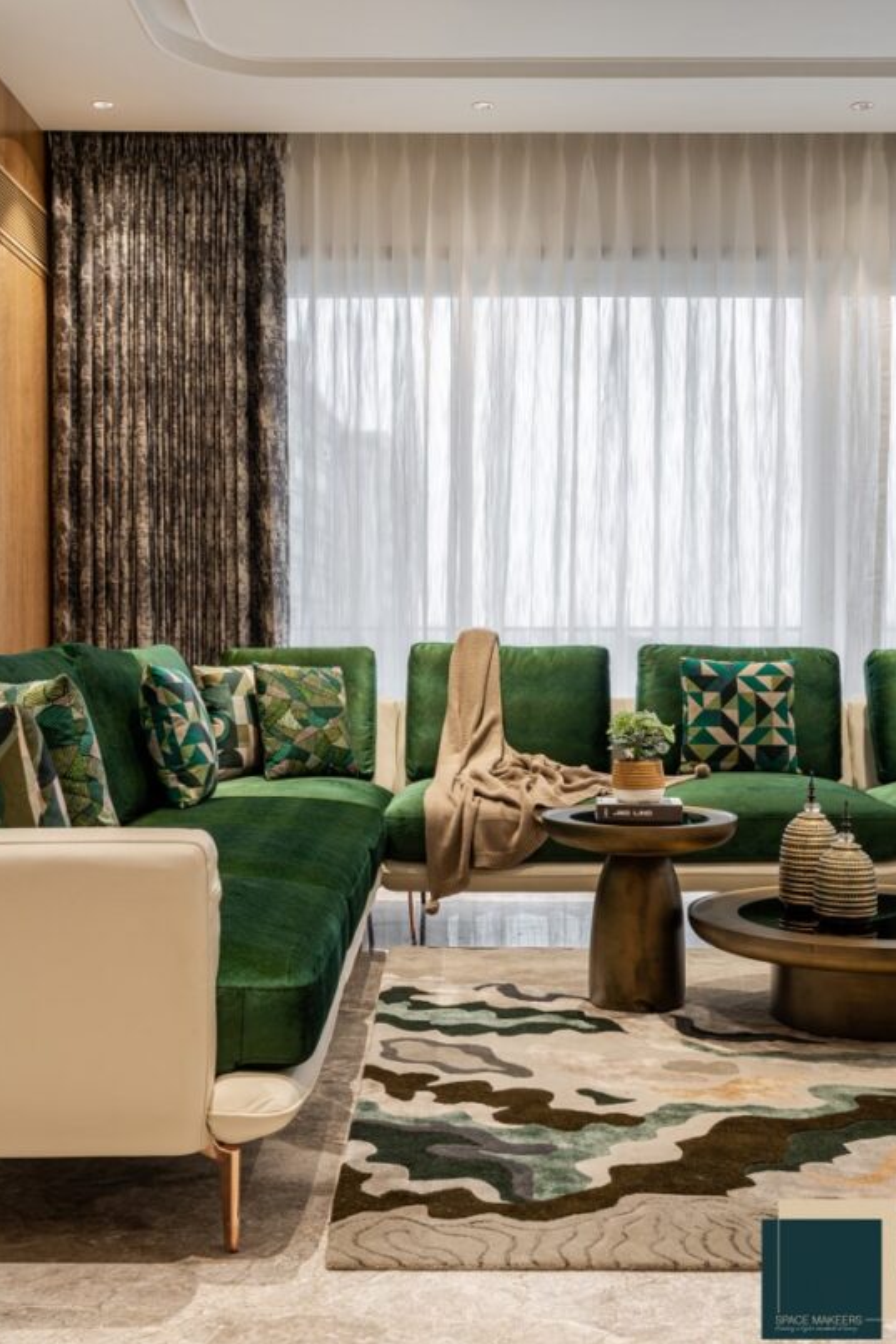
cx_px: 451
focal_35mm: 41
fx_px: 1530
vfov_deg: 47.4
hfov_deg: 32.6
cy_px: 659
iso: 100
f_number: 11
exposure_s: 1.6
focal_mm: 40
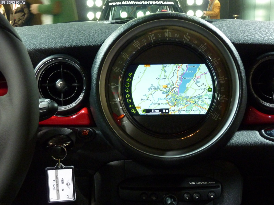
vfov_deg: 32.2
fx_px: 356
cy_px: 102
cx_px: 137
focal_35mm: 45
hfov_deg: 42.1
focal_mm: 7.3
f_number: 3.7
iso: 400
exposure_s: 1/15
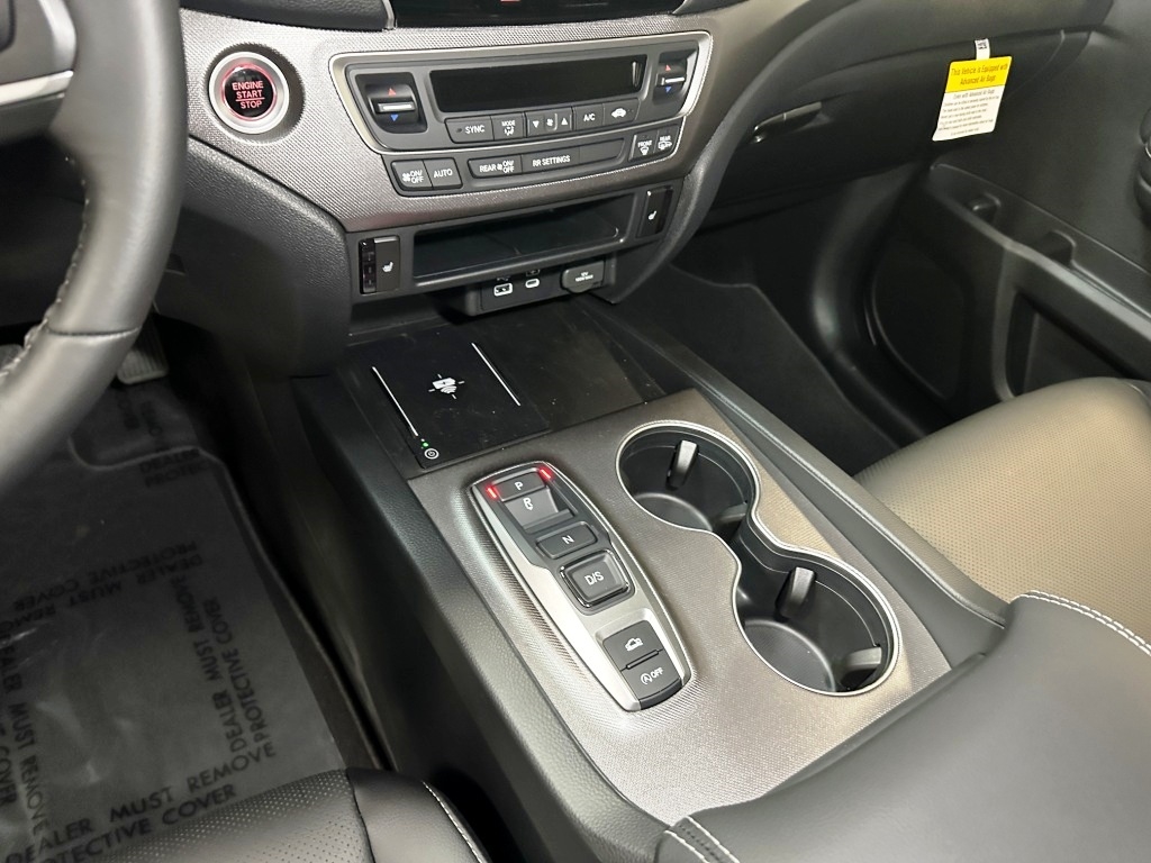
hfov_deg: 71.6
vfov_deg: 56.8
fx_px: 798
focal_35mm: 24
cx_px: 576
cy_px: 432
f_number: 1.78
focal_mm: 6.86
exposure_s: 1/30
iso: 800
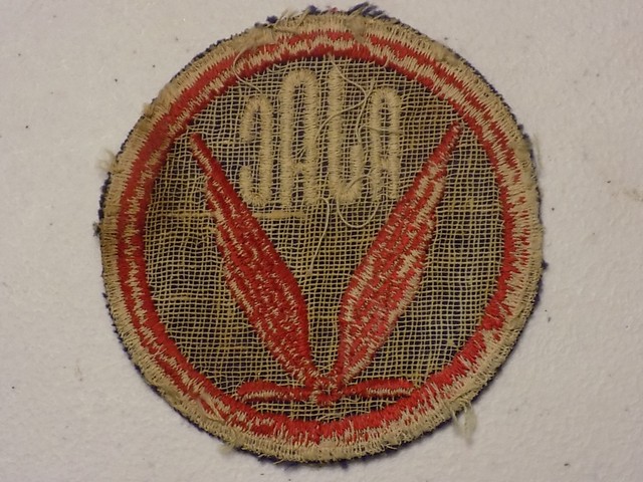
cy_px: 241
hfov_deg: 16.7
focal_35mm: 118
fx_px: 2192
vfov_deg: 12.6
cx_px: 322
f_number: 4.8
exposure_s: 1/20
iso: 400
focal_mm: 20.9
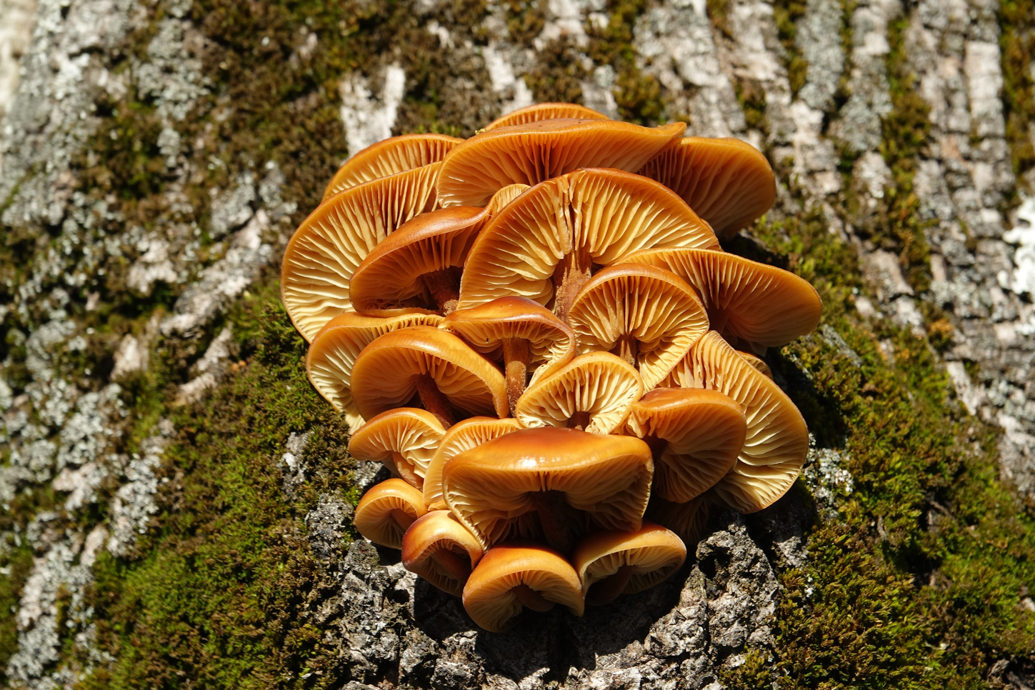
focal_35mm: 559
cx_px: 545
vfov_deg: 2.5
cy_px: 375
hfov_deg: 3.7
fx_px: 16070
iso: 100
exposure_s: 1/400
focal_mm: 183.43
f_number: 4
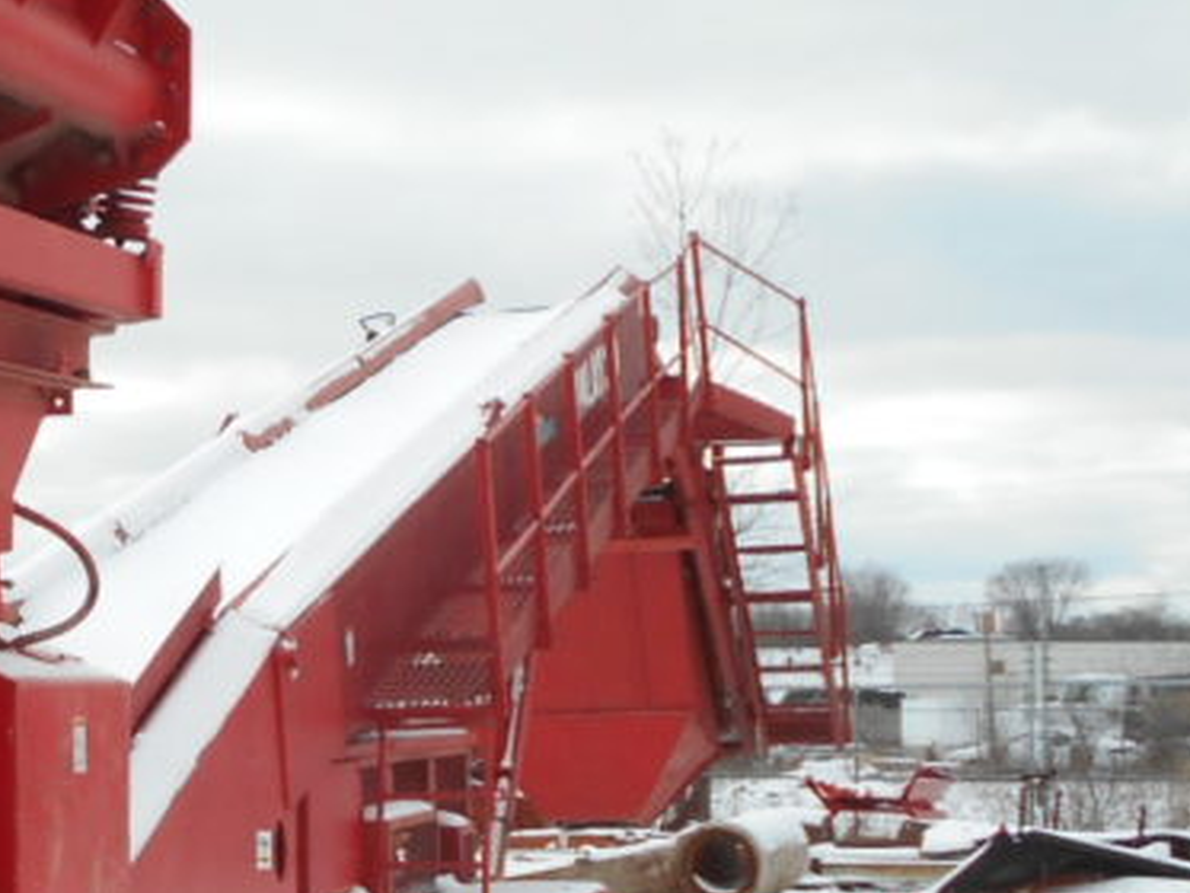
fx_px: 2785
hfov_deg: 21.1
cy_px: 596
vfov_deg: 18.2
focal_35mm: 81
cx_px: -485
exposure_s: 1/640
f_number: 3.4
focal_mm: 5.1
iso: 80
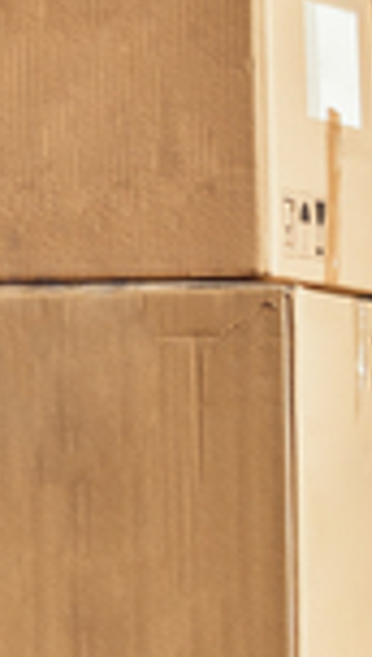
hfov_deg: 3.8
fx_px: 5588
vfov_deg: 6.7
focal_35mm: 320
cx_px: 182
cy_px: 236
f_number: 1.4
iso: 100
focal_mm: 35
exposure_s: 1/4000
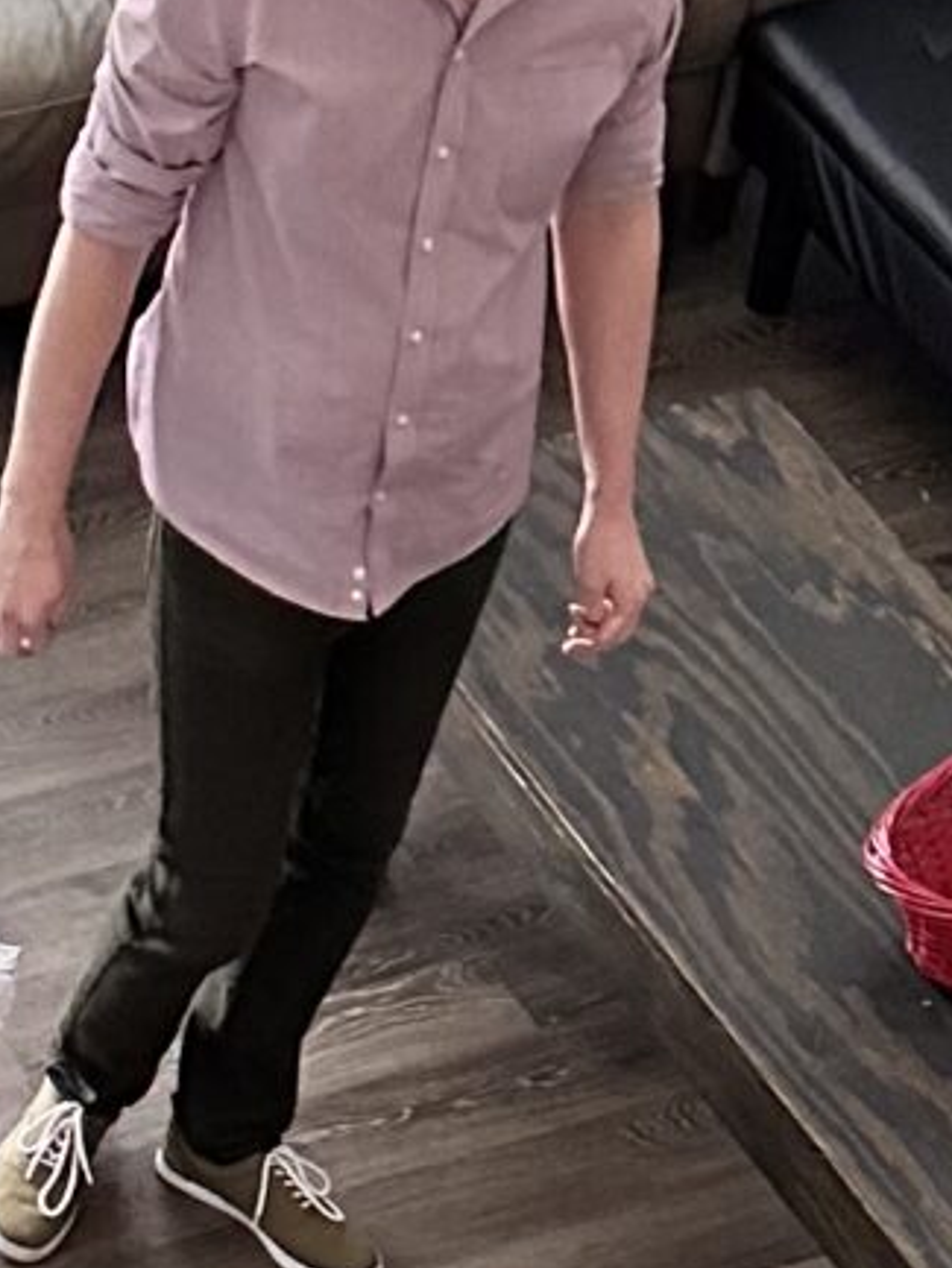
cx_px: -76
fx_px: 5204
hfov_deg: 10.3
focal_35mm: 142
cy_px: 2267
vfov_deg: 12.7
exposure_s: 1/60
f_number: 1.78
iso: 400
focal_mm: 6.86
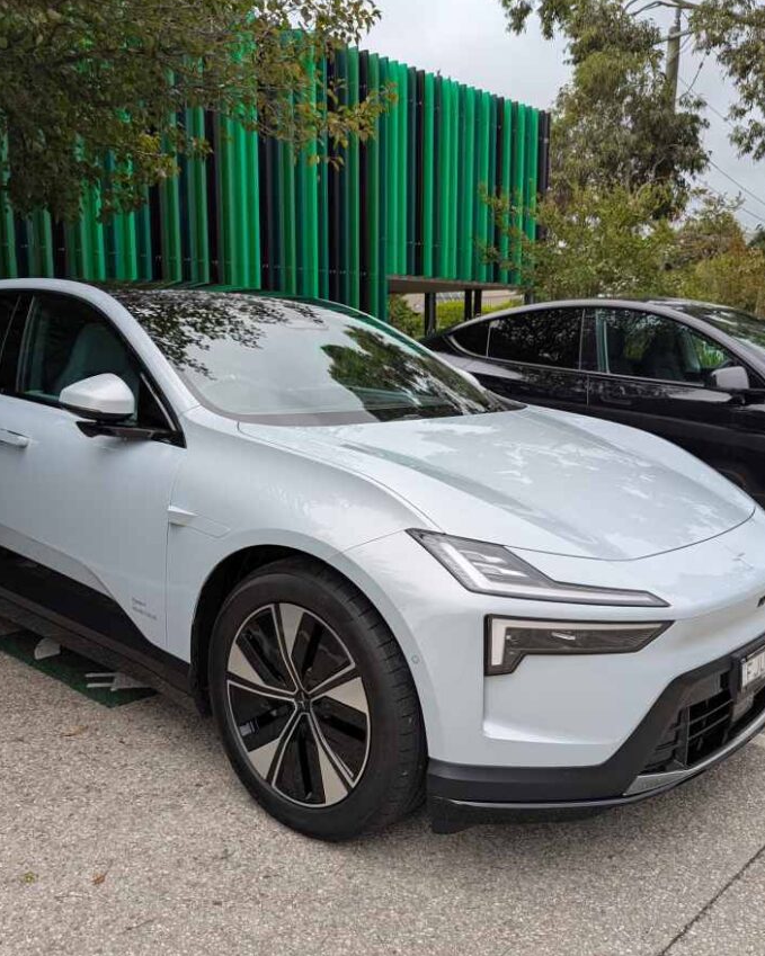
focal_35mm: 32
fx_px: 906
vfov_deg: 55.7
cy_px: 476
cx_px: 390
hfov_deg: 45.8
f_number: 1.85
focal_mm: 6.81
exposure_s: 1/609
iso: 47
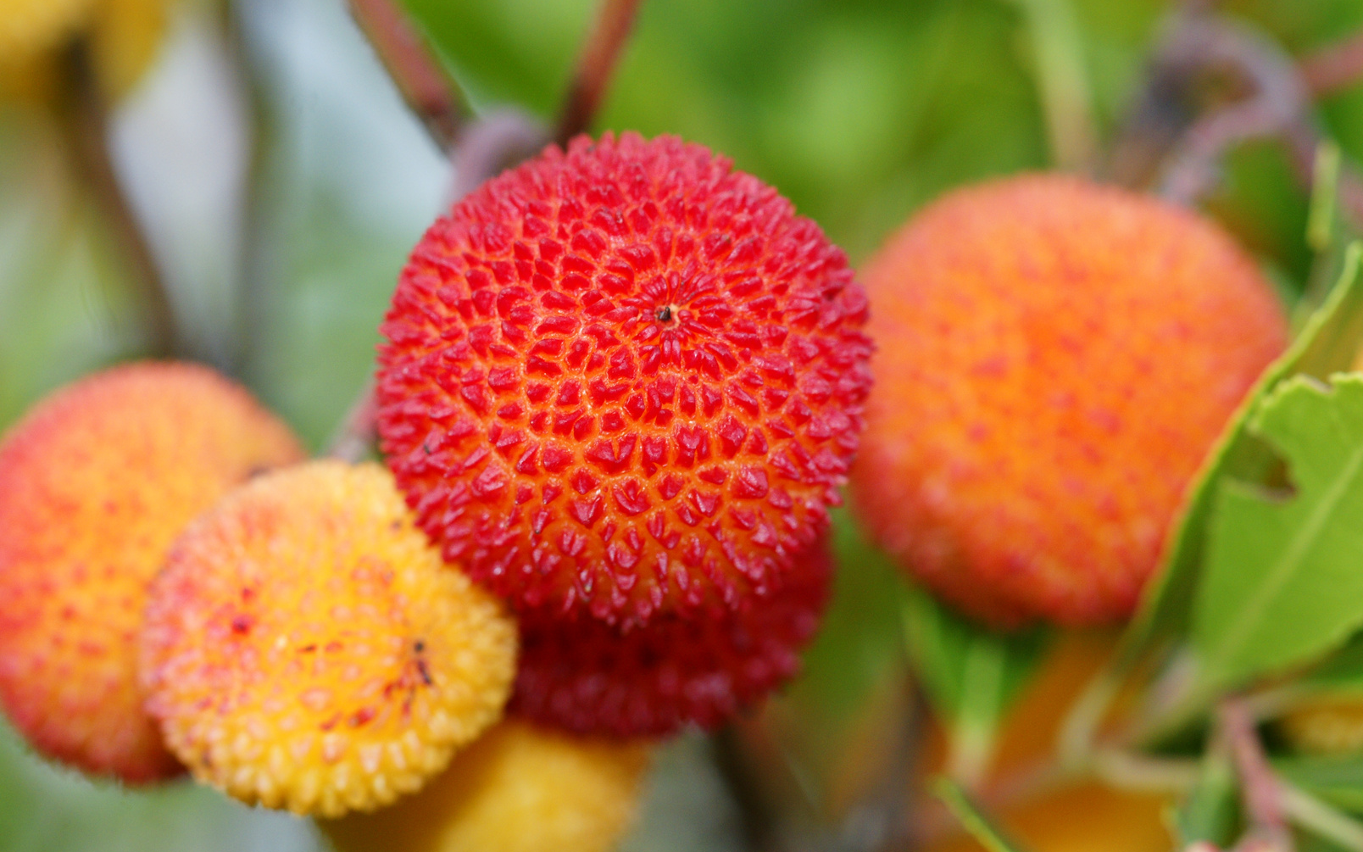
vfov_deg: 8.5
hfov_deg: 13.6
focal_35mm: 154
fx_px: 5721
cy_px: 447
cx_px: 680
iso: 500
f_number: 5.6
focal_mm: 100
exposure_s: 1/200
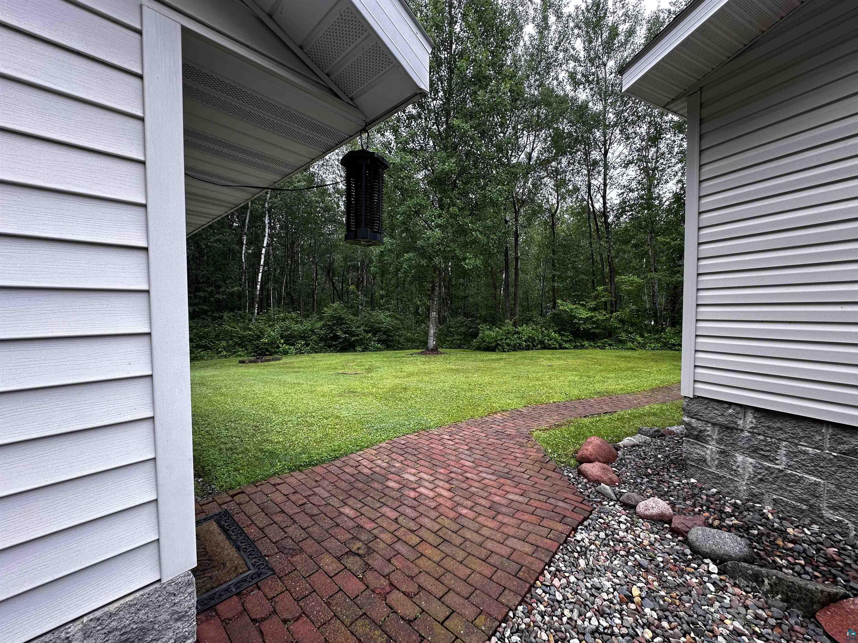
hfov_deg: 102.1
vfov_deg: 85.7
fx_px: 347
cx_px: 429
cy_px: 322
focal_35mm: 14
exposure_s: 1/99
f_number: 2.2
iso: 40
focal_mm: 2.22
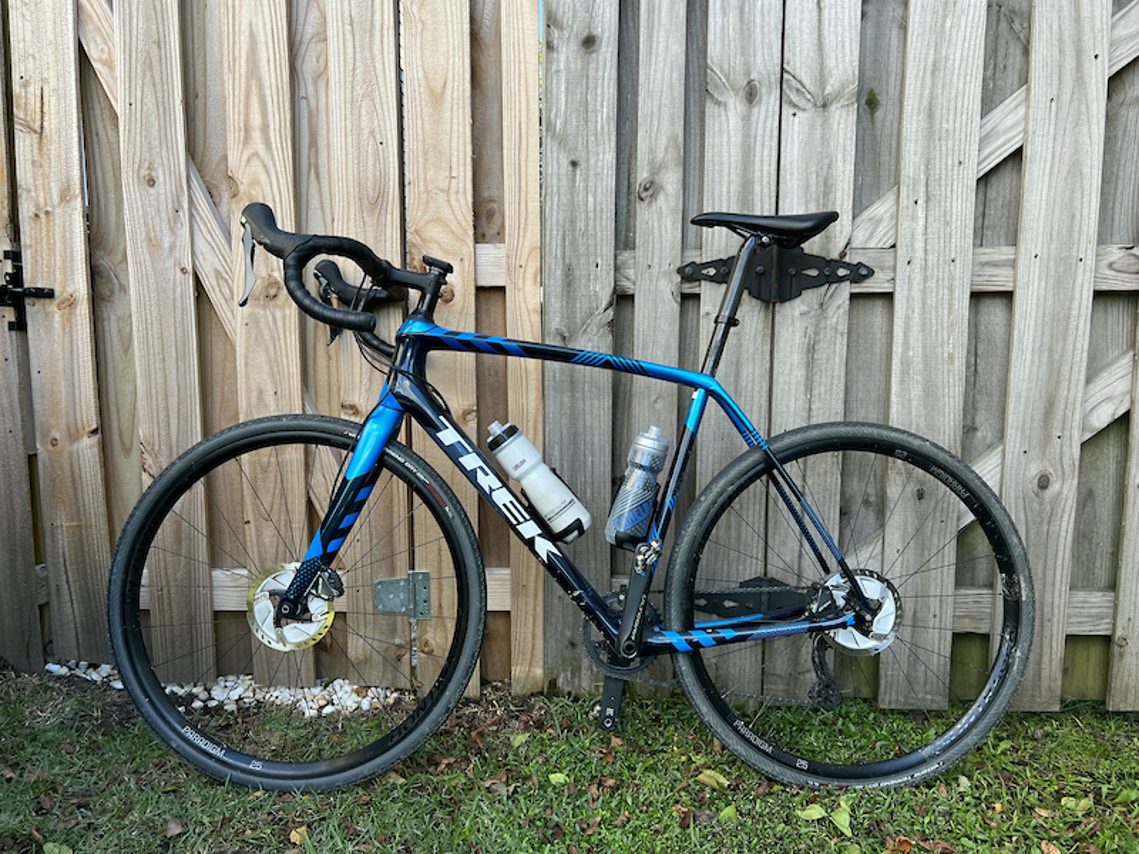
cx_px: 570
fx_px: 856
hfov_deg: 67.3
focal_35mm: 26
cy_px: 427
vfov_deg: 53.1
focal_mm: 5.7
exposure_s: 1/434
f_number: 1.5
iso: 50
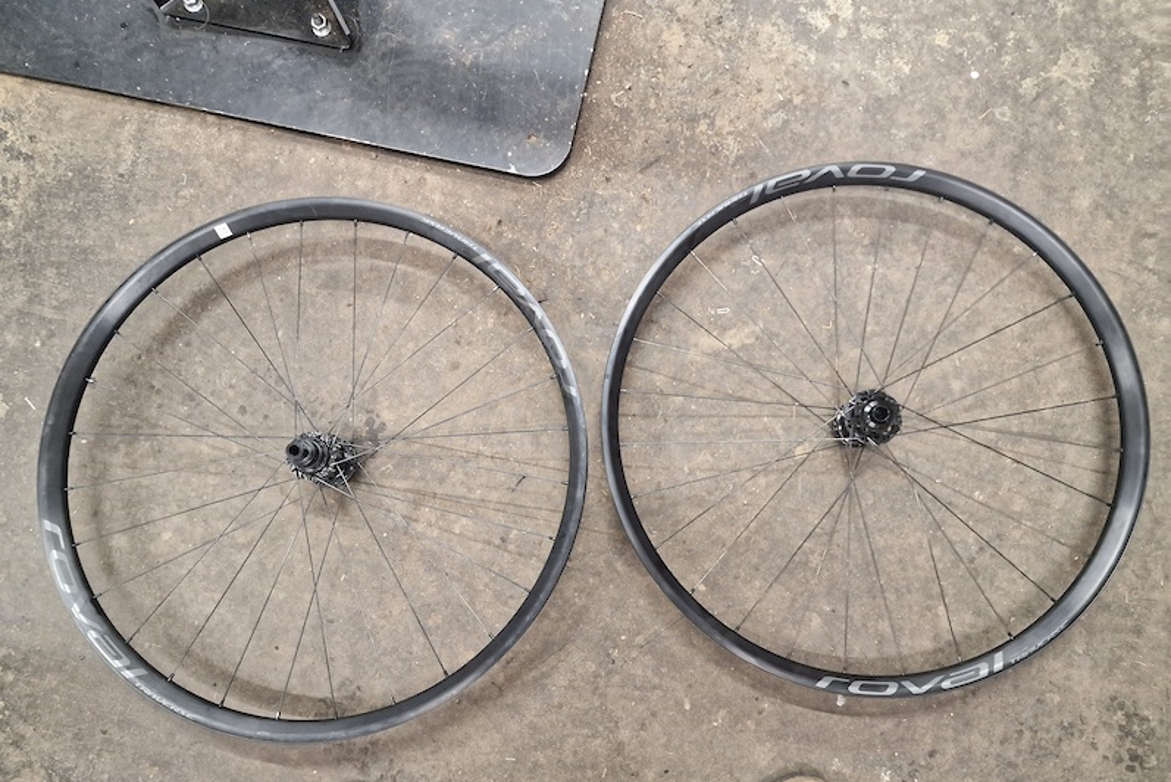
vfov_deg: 53.1
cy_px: 425
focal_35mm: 24
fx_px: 781
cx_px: 586
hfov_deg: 73.7
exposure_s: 1/100
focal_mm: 6.4
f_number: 1.8
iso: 640
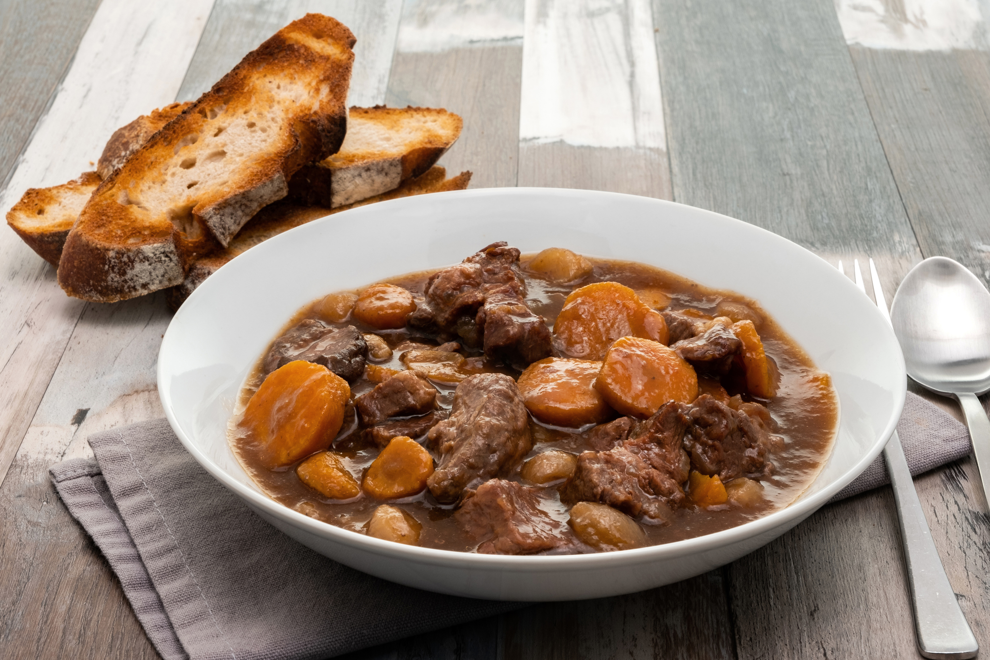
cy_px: 330
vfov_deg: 21.9
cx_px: 495
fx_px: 1705
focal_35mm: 62
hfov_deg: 32.4
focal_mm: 41.1
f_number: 16
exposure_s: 1/4
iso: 160
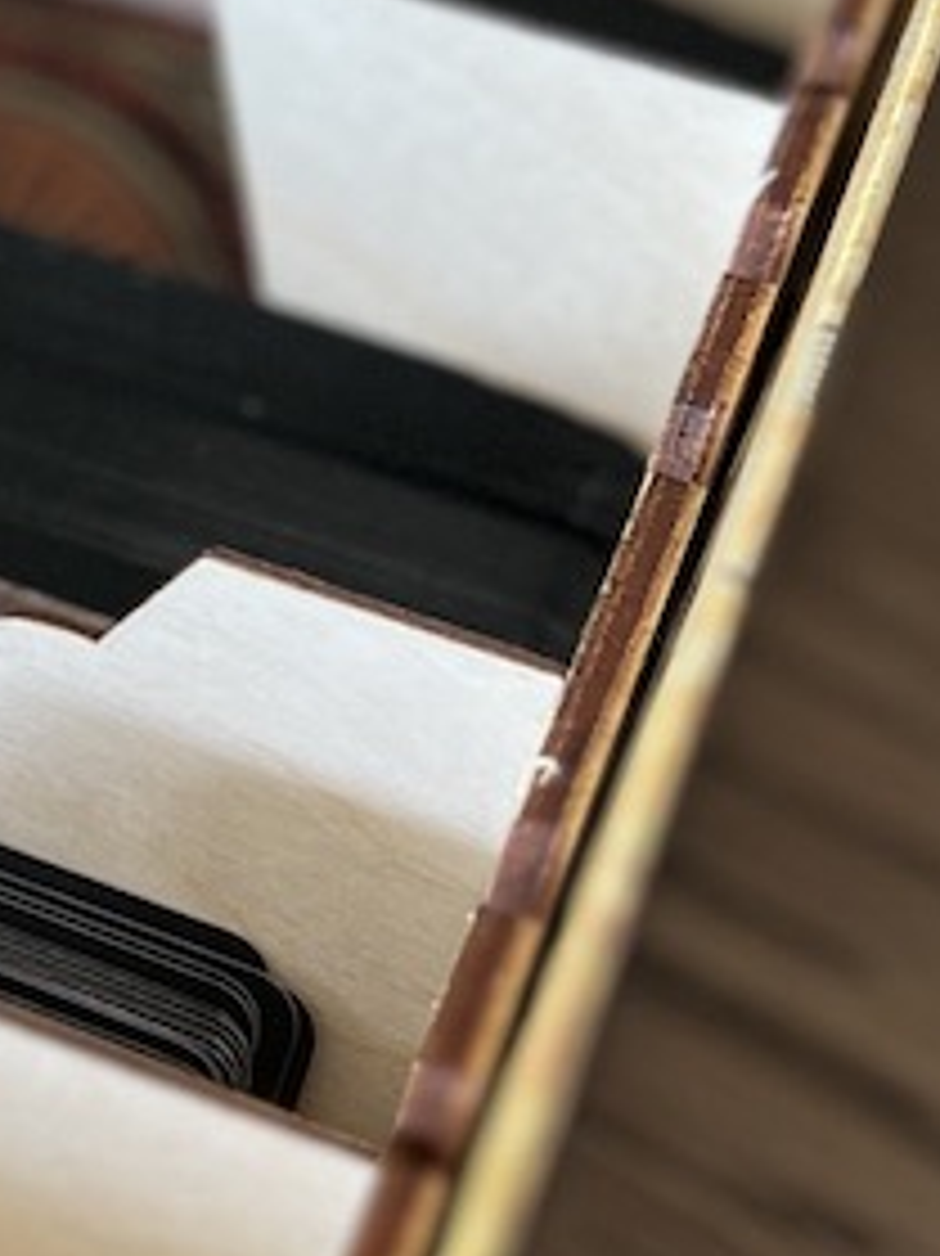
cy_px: 486
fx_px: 4058
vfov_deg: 17.6
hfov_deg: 12.6
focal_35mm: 112
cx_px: -463
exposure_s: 1/60
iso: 125
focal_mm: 5.7
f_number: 1.5
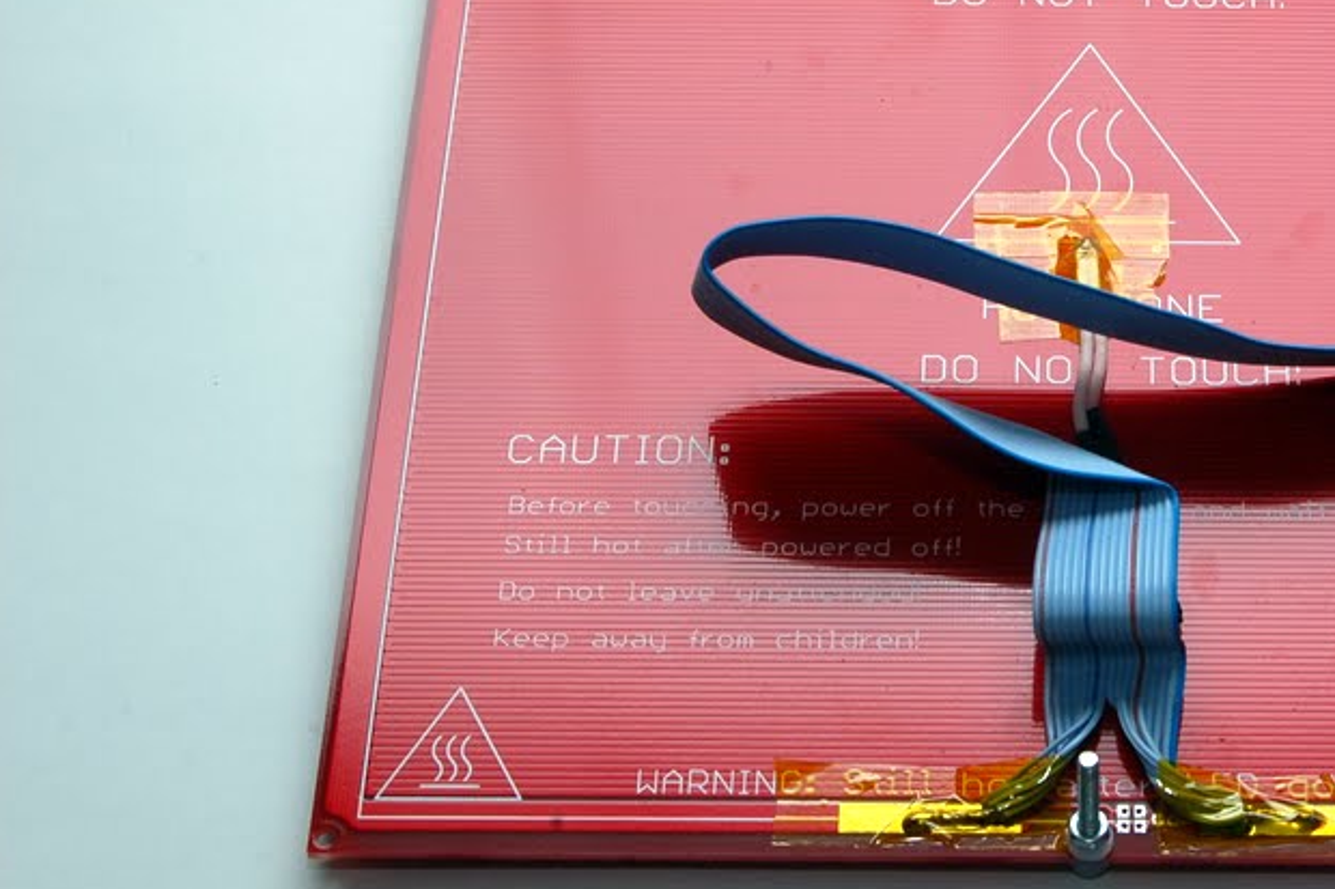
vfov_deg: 13.1
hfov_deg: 19.4
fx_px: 3855
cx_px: 1083
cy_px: 259
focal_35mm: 104
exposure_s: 1/60
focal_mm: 42
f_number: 16
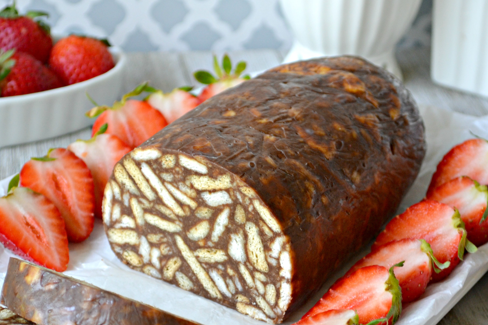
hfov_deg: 18.1
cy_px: 243
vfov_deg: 12.1
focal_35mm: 113
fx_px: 1532
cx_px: 223
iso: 450
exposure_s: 1/15
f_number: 5.3
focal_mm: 48
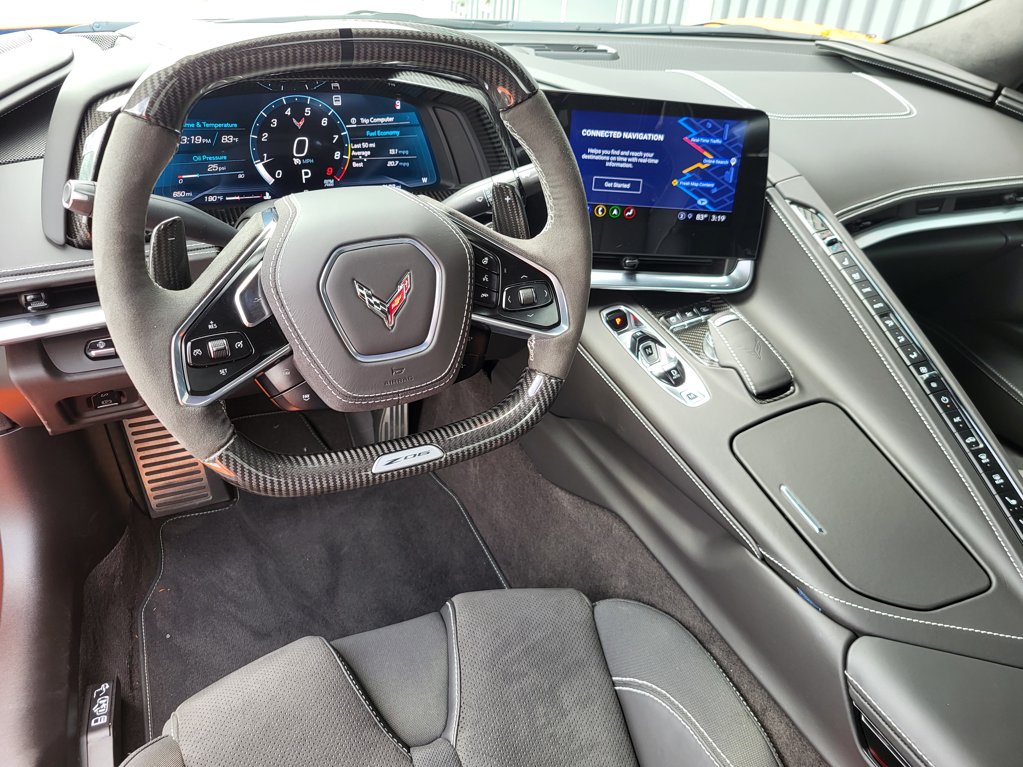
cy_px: 384
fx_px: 768
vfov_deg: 53.1
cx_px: 512
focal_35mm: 26
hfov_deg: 67.3
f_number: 1.8
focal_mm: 5.4
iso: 64
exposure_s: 1/120
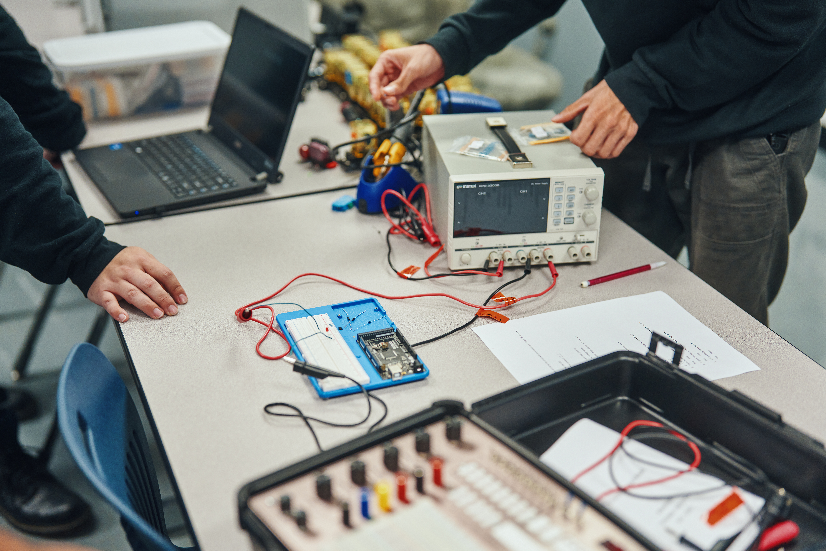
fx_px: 1147
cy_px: 276
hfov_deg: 39.6
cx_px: 413
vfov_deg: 27.0
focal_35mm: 50
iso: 400
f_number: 1.8
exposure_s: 1/200
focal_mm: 50
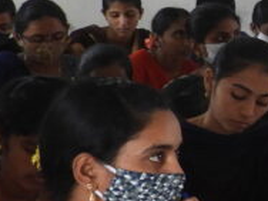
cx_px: 583
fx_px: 1014
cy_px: 100
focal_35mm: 131
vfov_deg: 11.3
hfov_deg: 12.6
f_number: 3.3
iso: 280
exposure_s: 1/30
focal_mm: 4.3
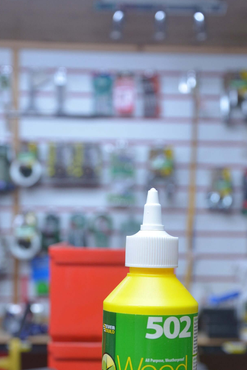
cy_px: 249
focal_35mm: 71
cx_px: 153
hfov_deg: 19.2
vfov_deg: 28.3
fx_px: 731
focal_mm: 34
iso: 320
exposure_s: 1/25
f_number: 5
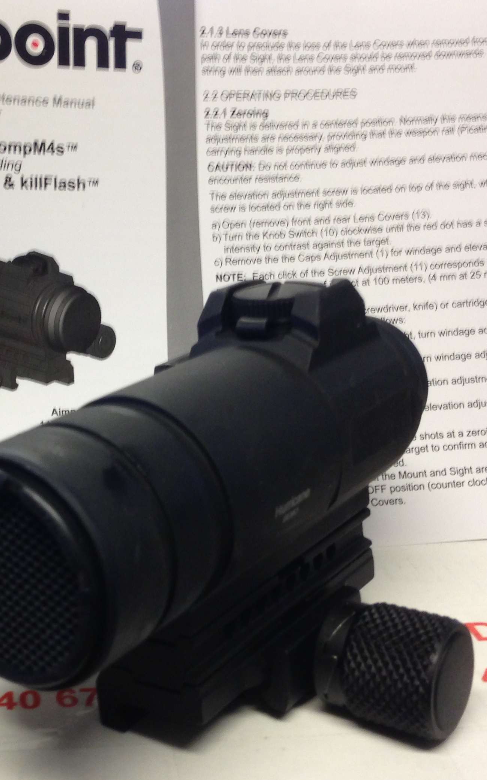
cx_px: 96
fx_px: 1168
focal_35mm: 55
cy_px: 415
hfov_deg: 23.2
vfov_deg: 36.9
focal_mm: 4.13
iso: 80
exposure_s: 1/20
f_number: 2.4
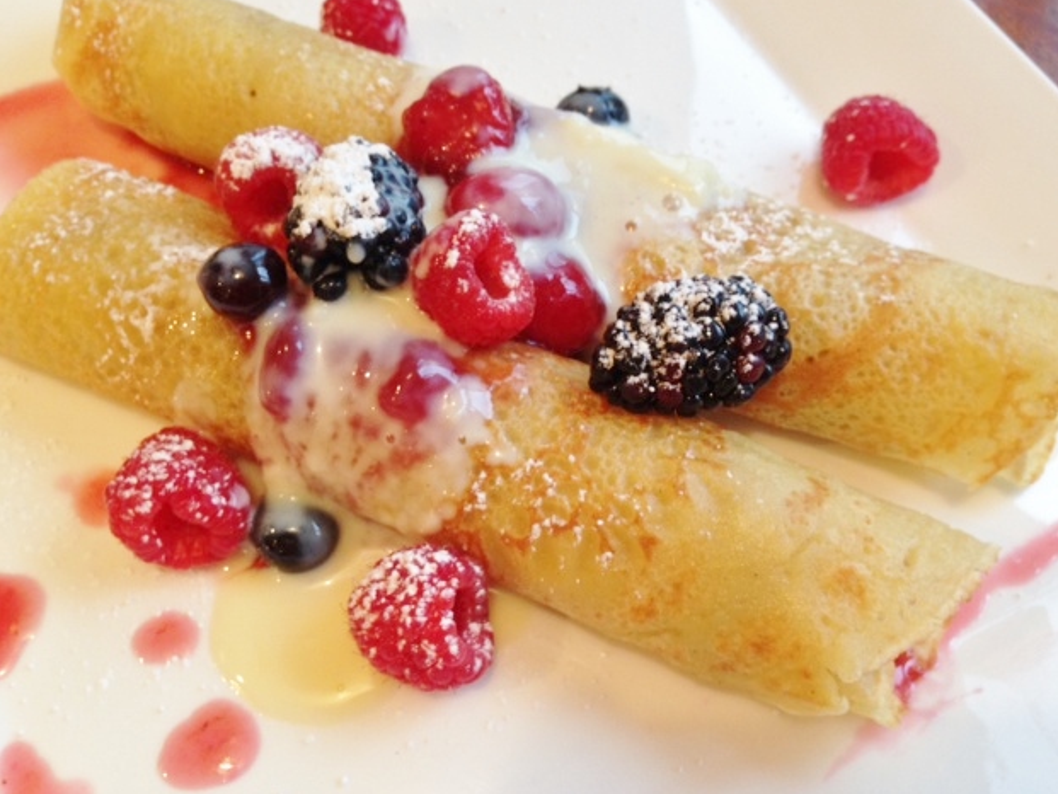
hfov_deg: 53.9
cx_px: 543
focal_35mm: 34
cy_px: 388
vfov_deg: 41.8
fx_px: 1039
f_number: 2.4
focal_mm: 4.12
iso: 100
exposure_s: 1/20
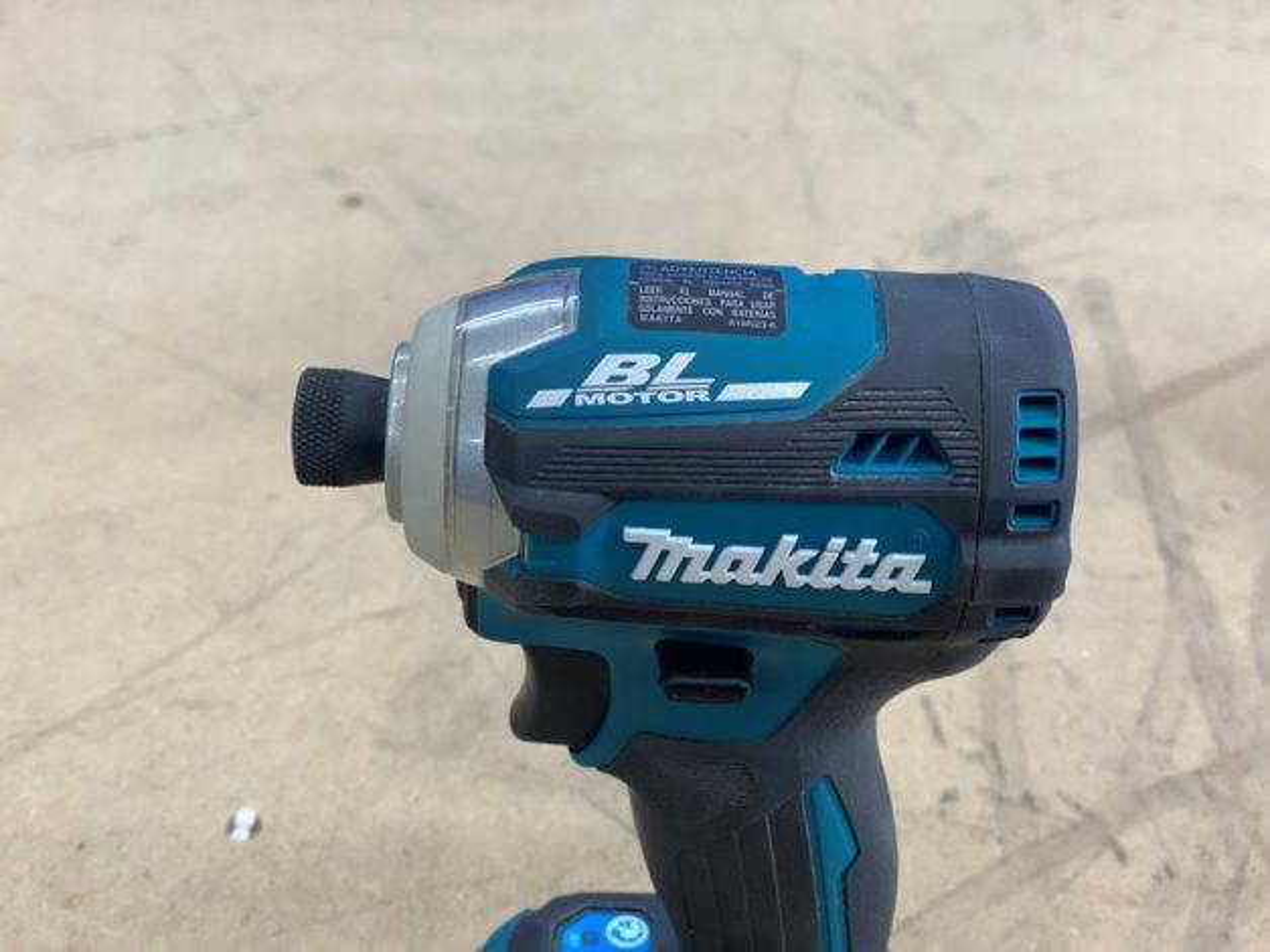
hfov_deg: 36.8
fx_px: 1907
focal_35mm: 52
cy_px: 476
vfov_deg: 28.0
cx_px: 635
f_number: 2
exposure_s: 1/120
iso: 125
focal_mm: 6
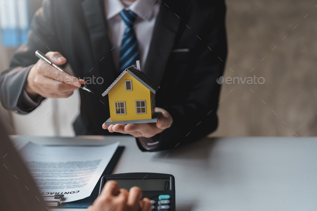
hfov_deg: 39.6
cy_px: 106
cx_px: 158
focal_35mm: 50
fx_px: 440
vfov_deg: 27.0
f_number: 2.5
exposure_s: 1/160
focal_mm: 50
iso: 100
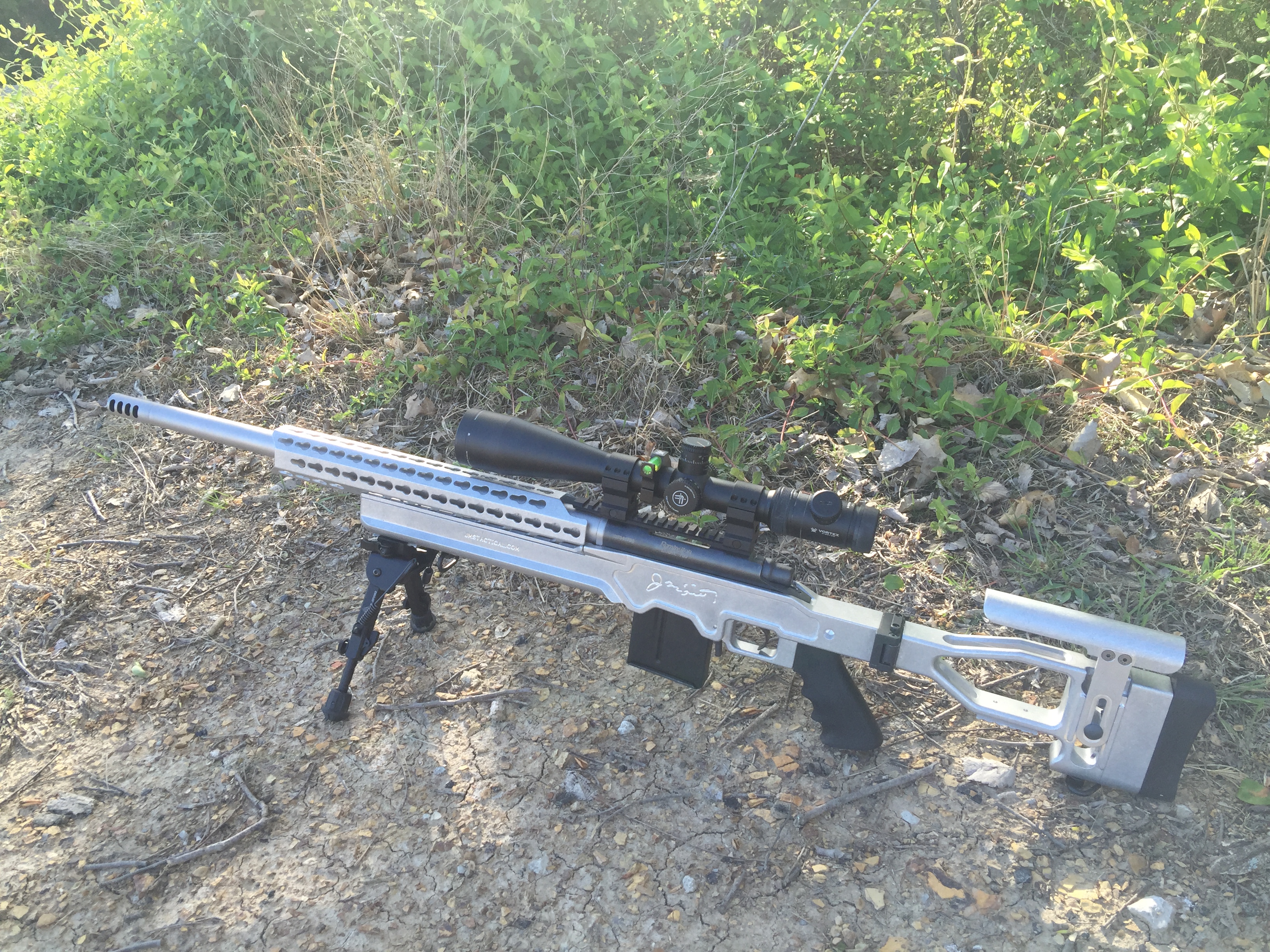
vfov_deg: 48.2
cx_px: 635
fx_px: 1064
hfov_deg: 61.7
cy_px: 476
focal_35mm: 29
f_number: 2.2
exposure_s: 1/221
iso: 32
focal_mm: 4.15
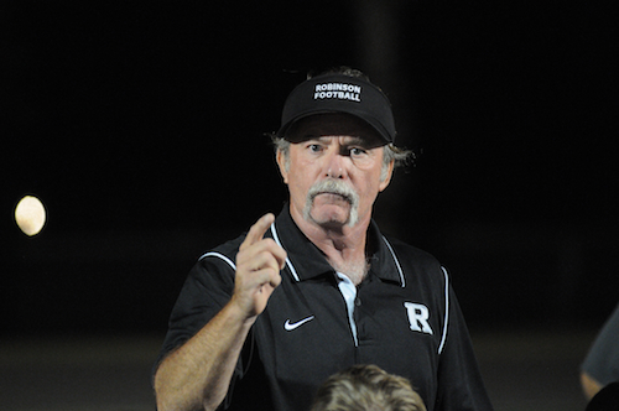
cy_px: 206
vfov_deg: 5.2
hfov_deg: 7.9
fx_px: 4508
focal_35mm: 262
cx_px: 310
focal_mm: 175
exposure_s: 1/320
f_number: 2.8
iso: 3200
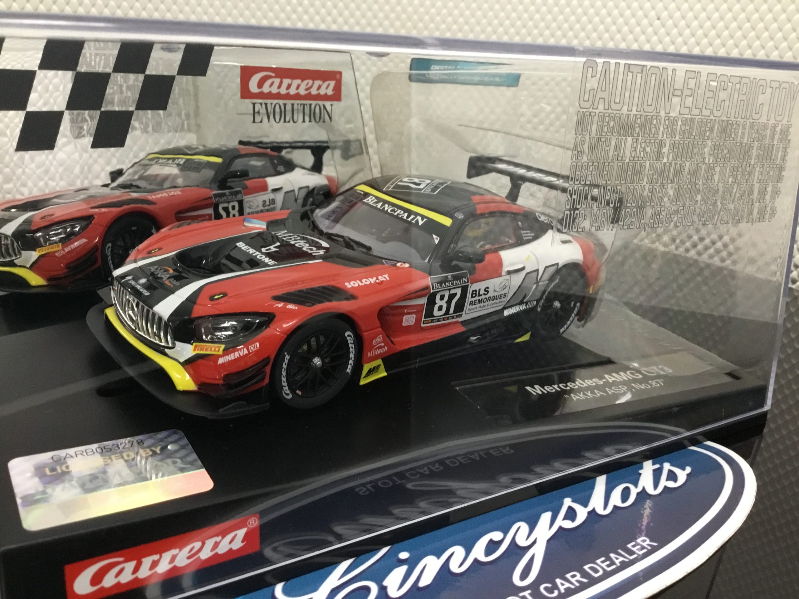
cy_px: 300
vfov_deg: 45.4
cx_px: 400
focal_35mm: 31
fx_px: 716
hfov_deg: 58.4
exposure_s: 1/17
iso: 200
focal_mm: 3.3
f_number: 2.4
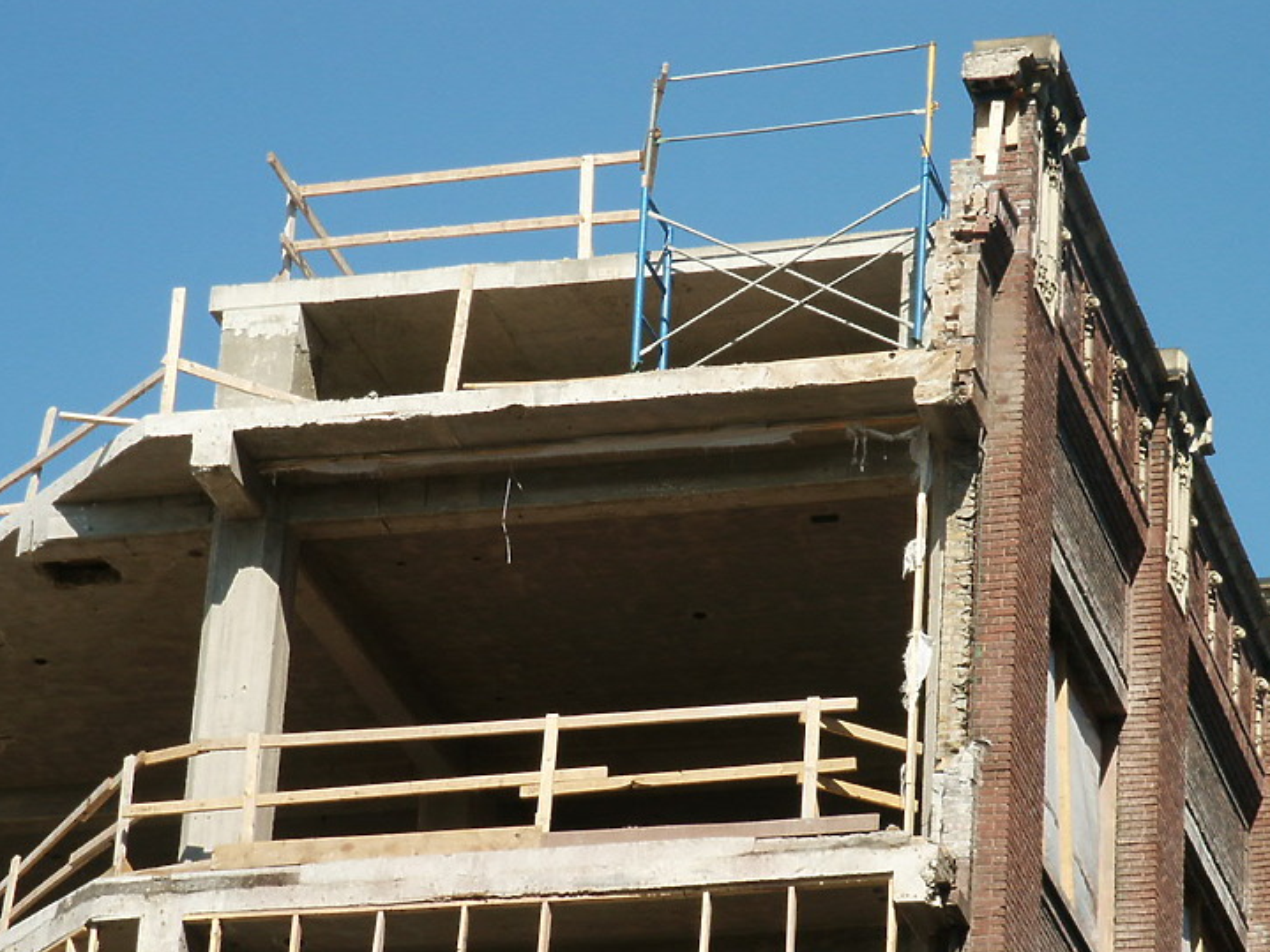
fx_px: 5832
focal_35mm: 159
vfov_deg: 9.3
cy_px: 575
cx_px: 735
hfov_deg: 12.4
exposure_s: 1/180
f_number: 8
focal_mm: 25.86
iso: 64
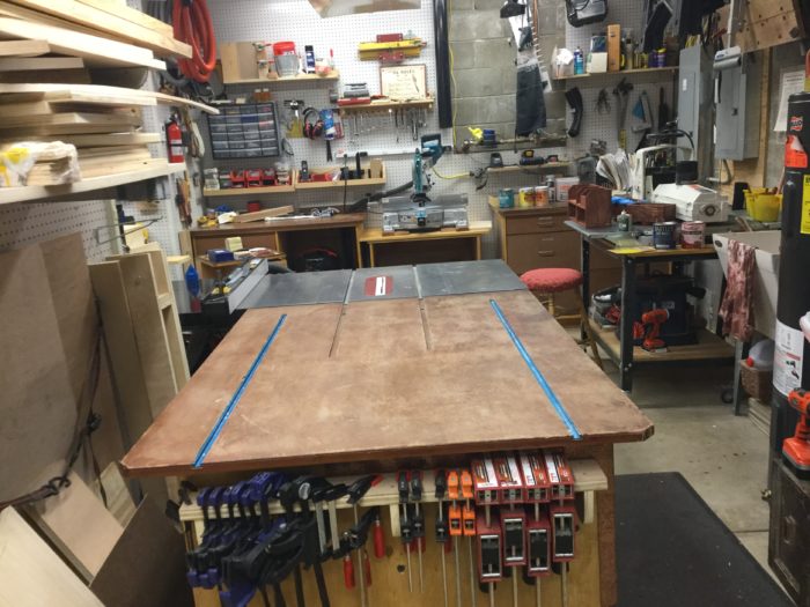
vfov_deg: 45.4
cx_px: 405
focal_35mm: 31
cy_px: 304
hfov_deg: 58.4
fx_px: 725
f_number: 2.4
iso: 80
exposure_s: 1/30
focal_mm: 3.3
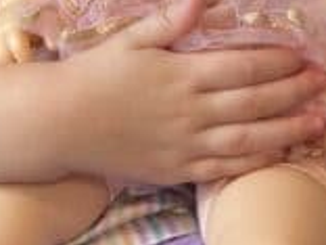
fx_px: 1140
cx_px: 159
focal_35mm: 121
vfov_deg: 11.7
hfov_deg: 16.3
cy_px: -126
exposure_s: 1/120
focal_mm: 5.7
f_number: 1.5
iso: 125
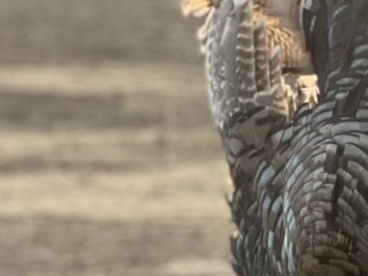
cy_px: 101
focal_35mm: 358
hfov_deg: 5.4
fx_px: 3806
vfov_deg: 4.2
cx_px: 766
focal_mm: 9
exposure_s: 1/121
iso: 125
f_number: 2.8
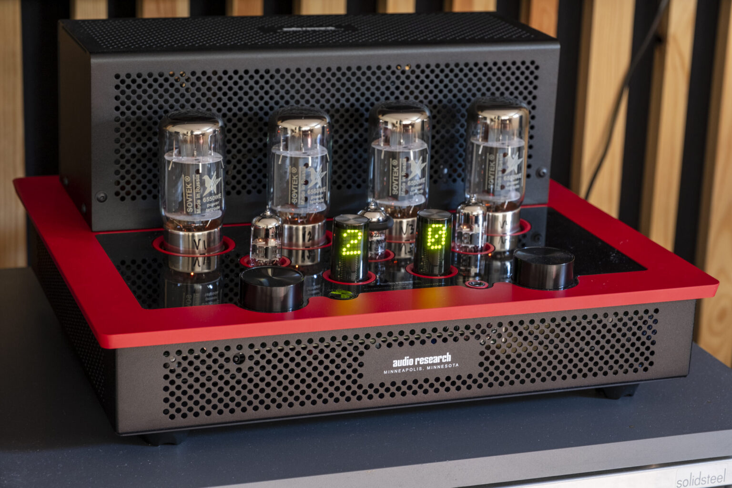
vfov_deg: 16.5
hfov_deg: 24.5
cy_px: 244
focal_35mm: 83
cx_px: 366
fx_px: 1688
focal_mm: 55
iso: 400
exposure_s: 1/1.43
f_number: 5.6
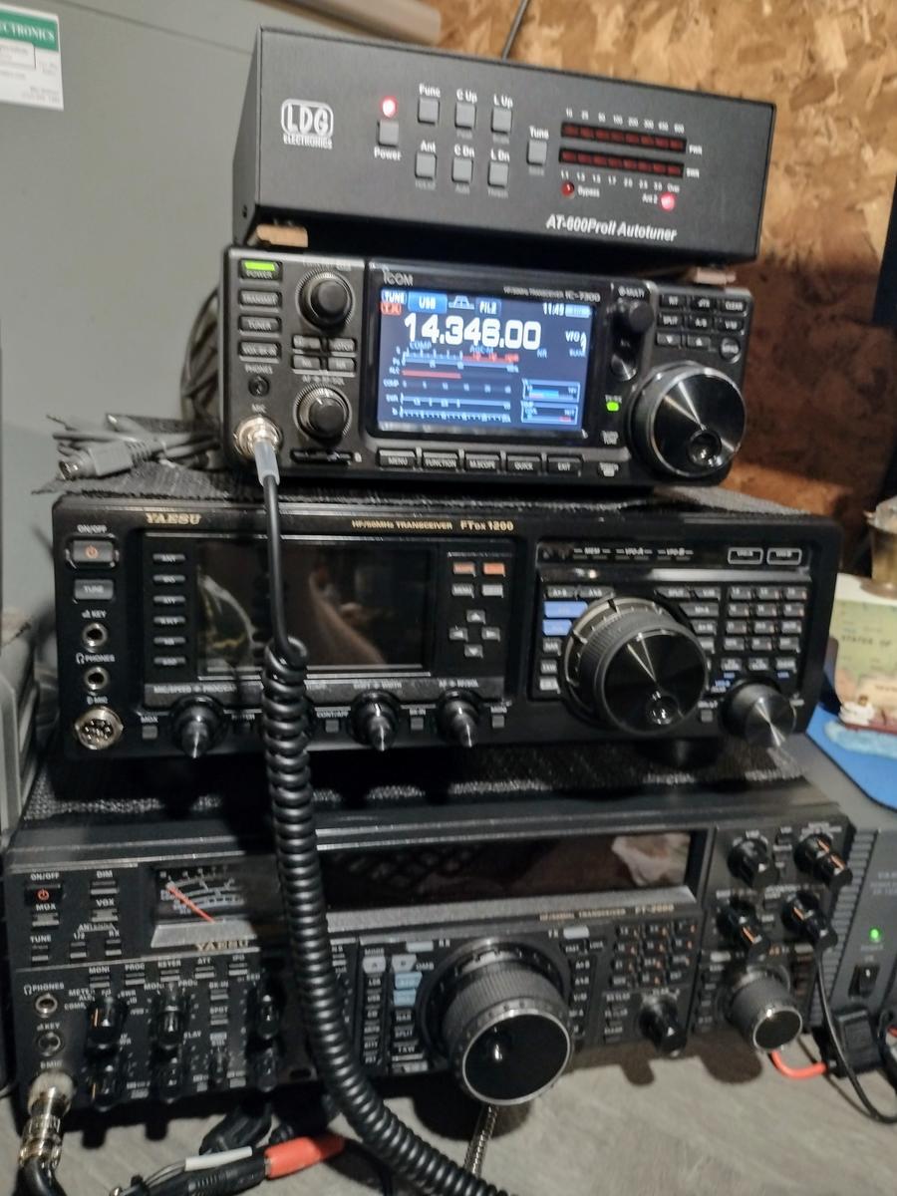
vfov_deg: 65.3
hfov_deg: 51.4
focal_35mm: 27
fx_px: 933
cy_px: 598
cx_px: 448
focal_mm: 4.71
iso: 709
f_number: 1.7
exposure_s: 1/24
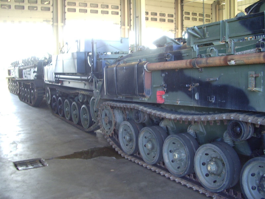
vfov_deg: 37.7
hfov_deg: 49.0
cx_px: 132
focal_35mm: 38
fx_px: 291
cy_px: 100
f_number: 2.6
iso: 100
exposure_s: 1/25
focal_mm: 5.8
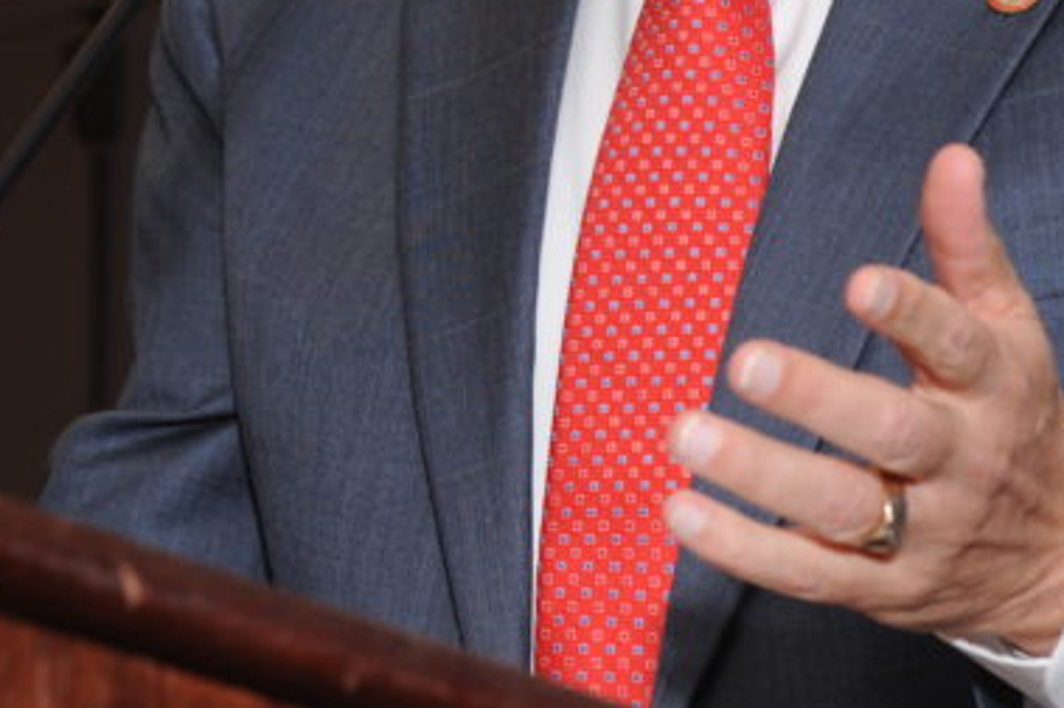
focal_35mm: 189
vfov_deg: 7.2
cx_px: 430
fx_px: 5581
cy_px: -72
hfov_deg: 10.9
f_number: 5.6
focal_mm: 70
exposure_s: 1/50
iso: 1250
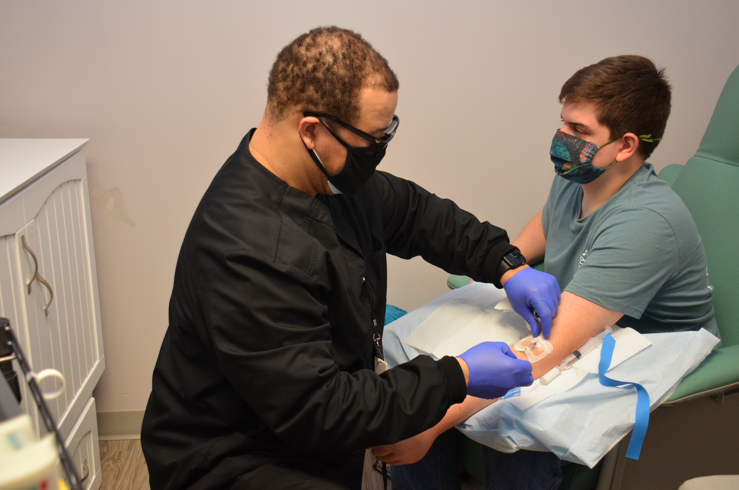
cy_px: 245
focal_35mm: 39
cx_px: 370
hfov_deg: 49.6
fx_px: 799
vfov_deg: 34.1
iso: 800
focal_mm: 26
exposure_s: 1/60
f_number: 4
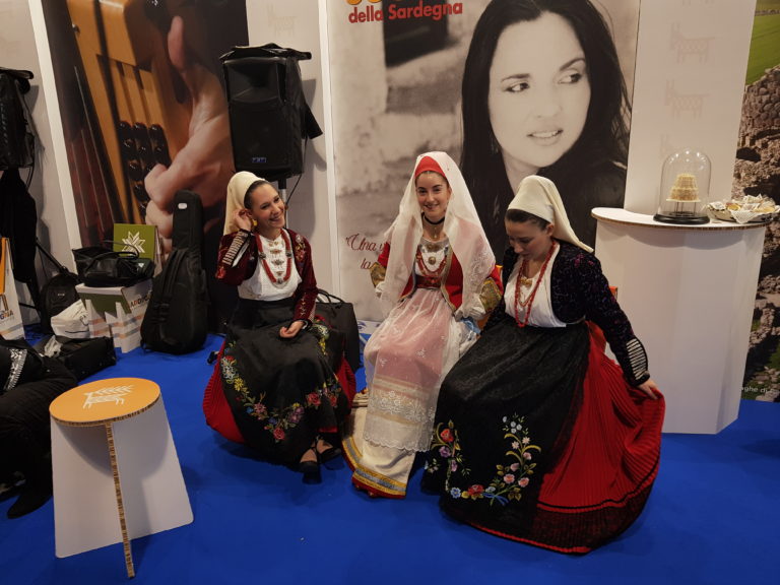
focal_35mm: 26
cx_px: 390
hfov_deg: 67.3
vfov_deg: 53.1
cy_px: 292
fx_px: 586
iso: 50
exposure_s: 1/50
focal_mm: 4.3
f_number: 1.7
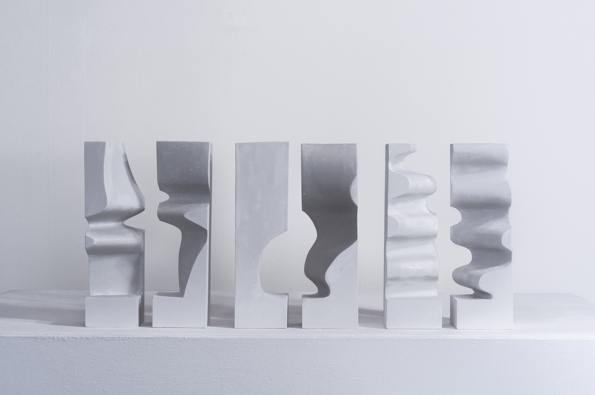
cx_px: 298
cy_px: 198
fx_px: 1238
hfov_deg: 27.0
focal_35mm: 75
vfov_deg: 18.1
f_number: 11
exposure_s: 1/3
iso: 100
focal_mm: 50
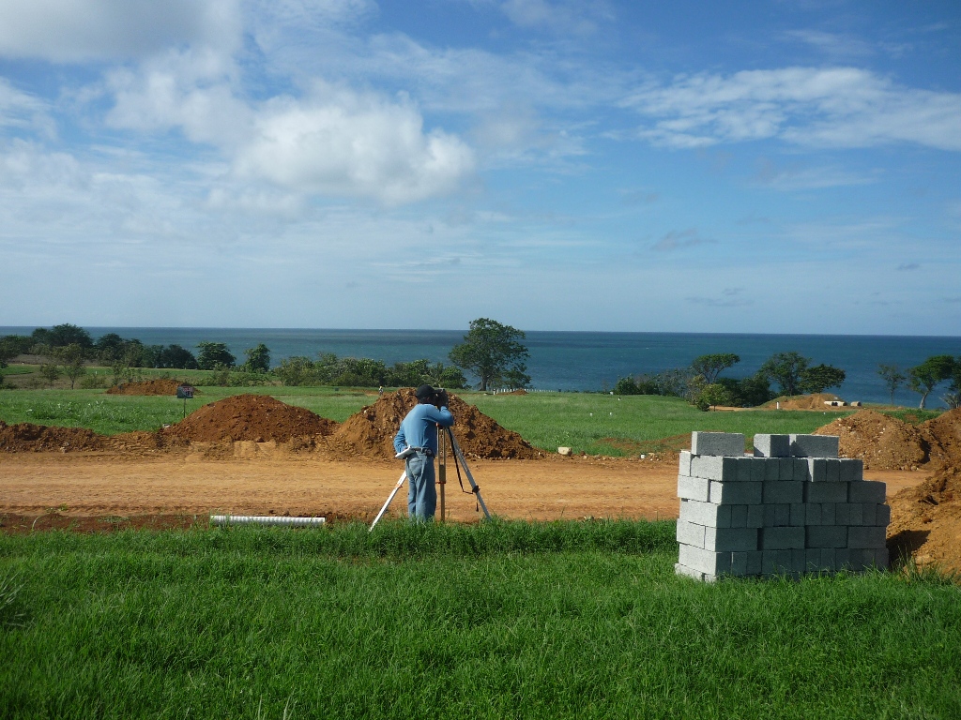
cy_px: 360
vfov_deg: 42.9
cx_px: 480
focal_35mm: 33
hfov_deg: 55.4
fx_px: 916
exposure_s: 1/320
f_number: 8
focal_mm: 5.5
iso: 100
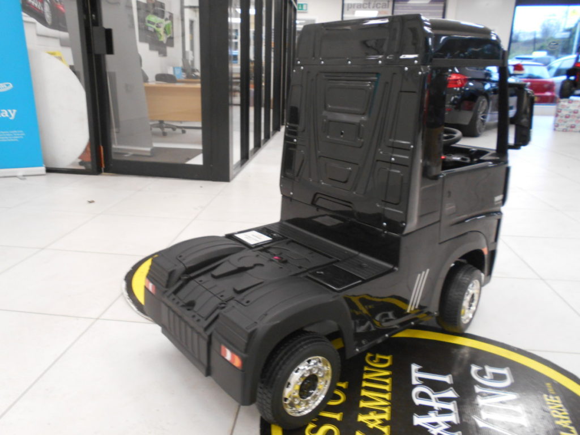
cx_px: 290
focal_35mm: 26
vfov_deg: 53.1
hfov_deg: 67.3
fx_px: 436
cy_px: 218
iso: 280
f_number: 3.2
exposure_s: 1/30
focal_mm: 4.6
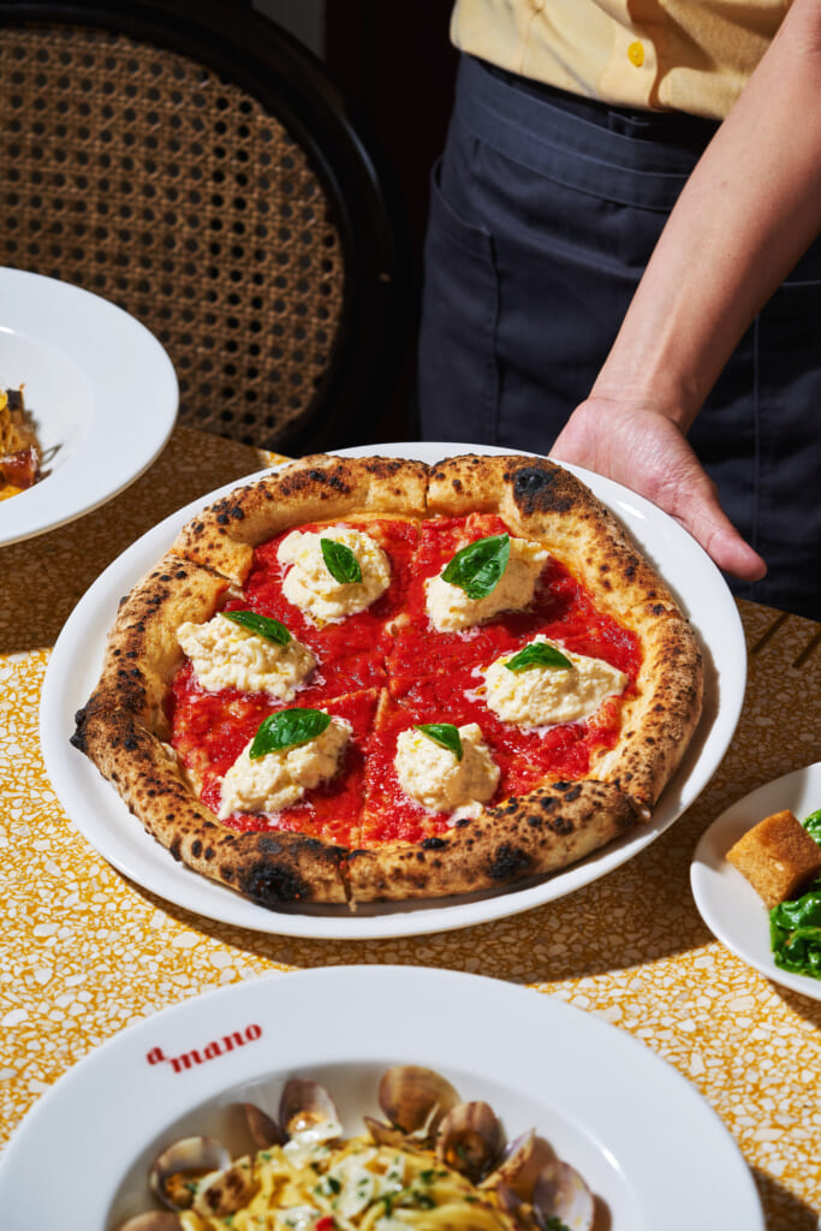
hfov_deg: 15.2
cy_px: 616
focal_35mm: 90
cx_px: 410
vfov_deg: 22.6
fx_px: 3077
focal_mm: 90
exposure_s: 1/200
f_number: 7.1
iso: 125
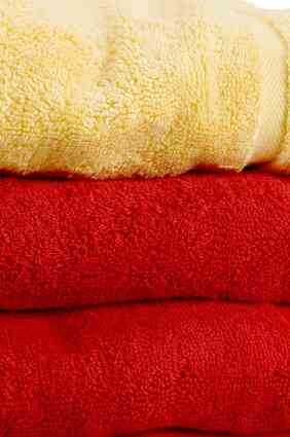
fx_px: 1273
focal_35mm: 105
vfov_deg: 19.5
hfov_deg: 13.0
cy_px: 218
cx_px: 145
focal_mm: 70
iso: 200
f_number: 22
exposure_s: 1/180
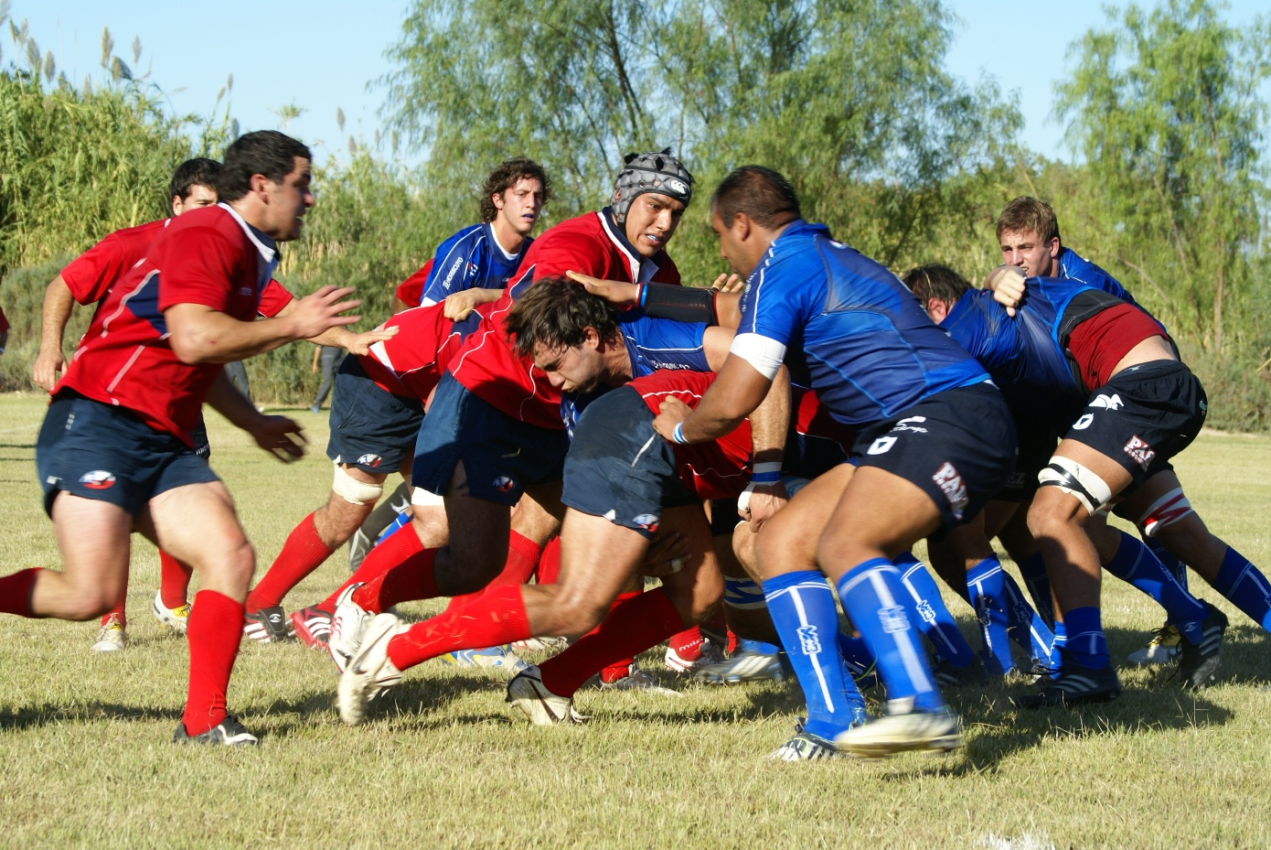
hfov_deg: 18.2
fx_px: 3975
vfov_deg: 12.2
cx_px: 636
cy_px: 425
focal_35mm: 112
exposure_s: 1/250
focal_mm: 75
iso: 100
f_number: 7.1
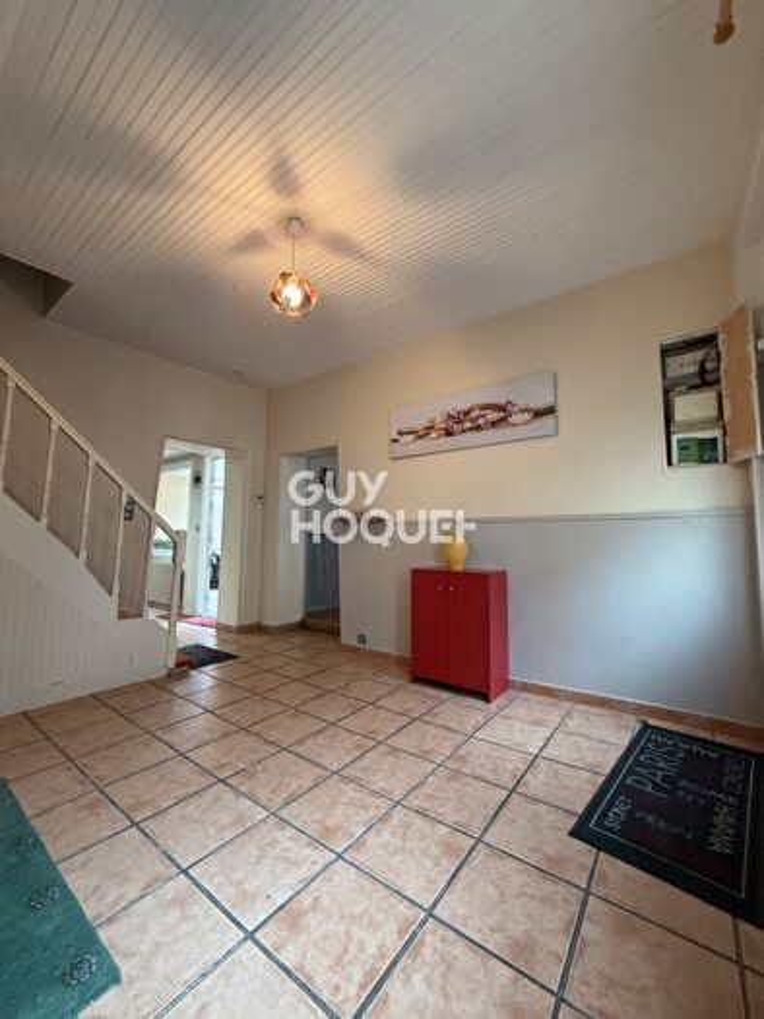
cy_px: 510
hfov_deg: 85.7
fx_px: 412
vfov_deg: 102.1
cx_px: 382
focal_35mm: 14
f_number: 2.2
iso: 320
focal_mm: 2.22
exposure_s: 1/50
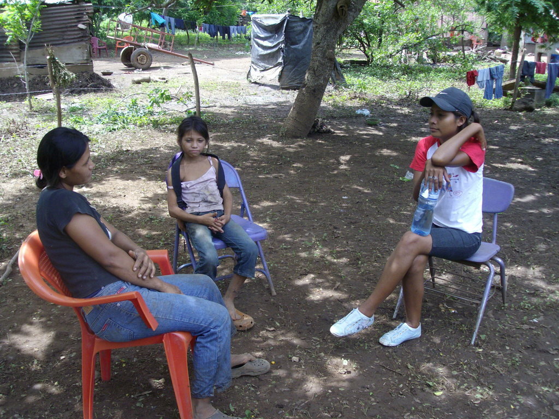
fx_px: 581
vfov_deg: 39.7
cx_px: 280
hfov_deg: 51.4
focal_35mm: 36
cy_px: 210
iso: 160
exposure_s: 1/500
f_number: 2.7
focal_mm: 6
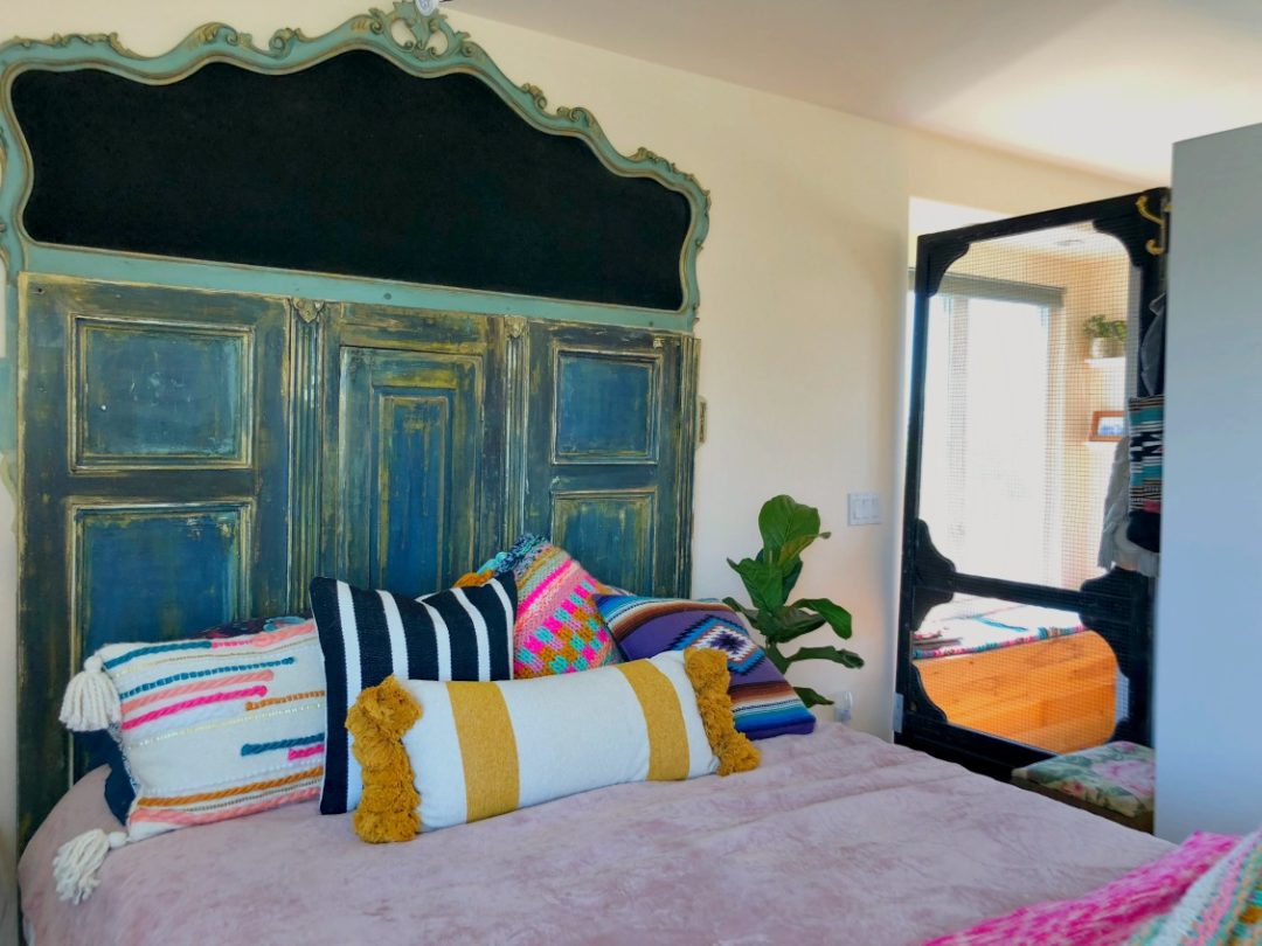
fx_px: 1021
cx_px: 631
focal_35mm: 28
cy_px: 473
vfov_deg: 49.7
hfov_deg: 63.4
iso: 25
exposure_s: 1/30
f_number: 1.8
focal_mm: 4
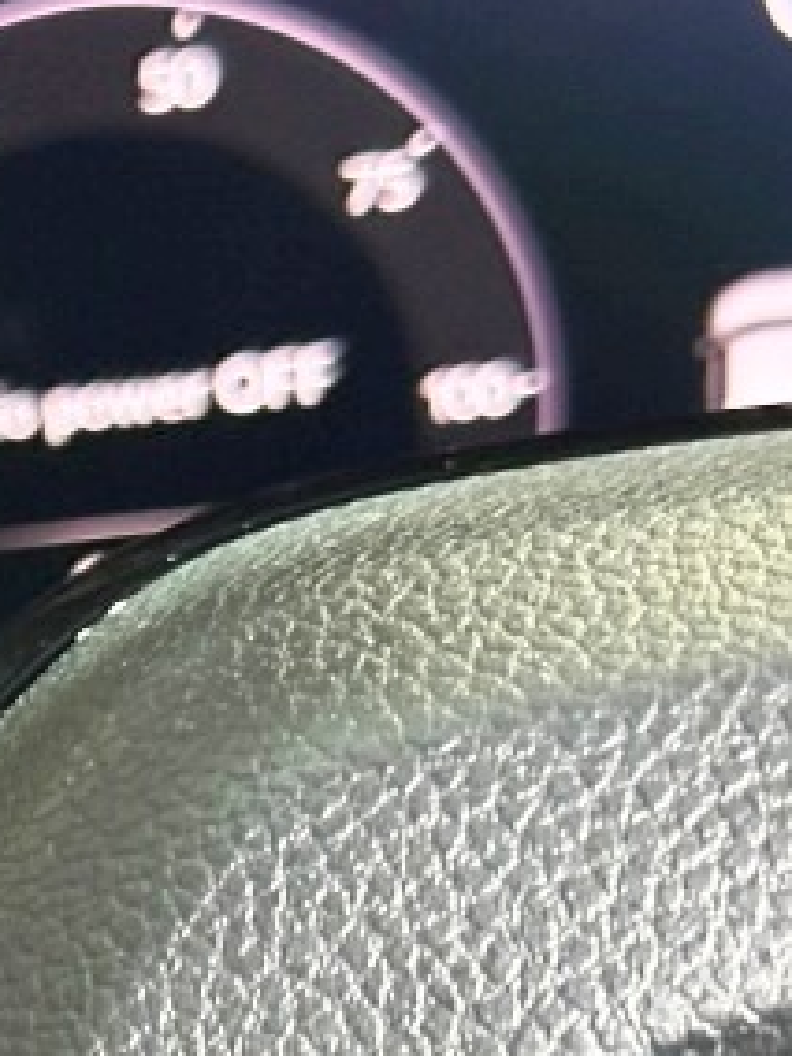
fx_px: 5278
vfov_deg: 11.2
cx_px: -918
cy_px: 1365
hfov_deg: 8.1
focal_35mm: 173
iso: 500
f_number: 1.78
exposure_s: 1/30
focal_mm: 6.86
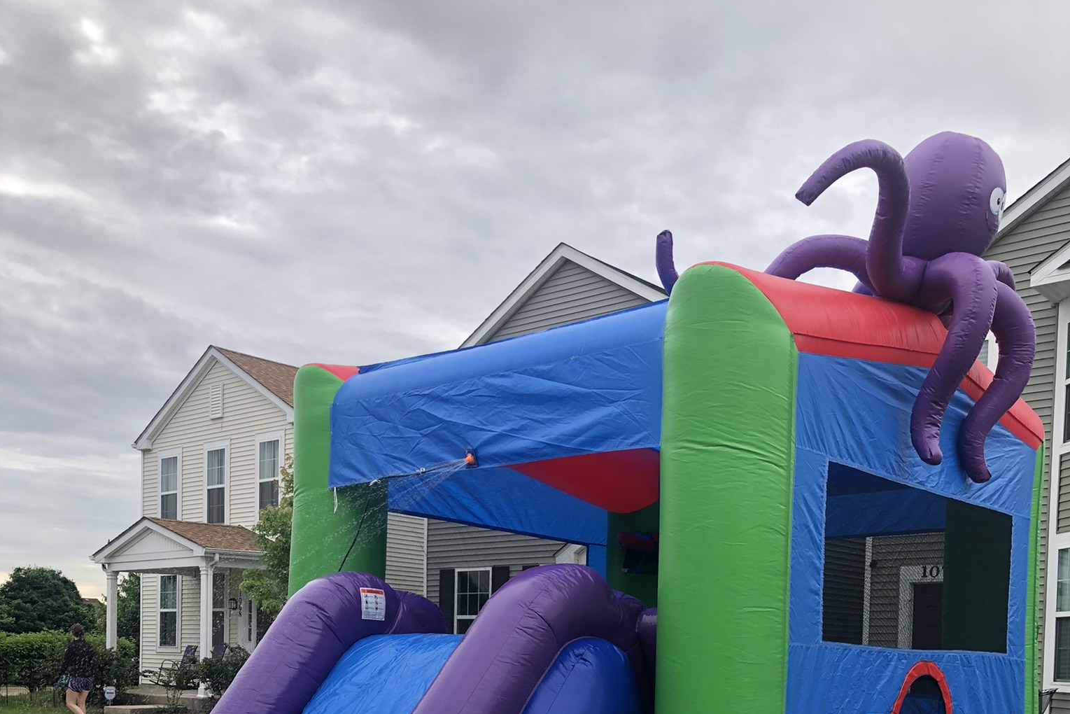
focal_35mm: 39
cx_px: 535
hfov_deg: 49.5
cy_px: 711
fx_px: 1159
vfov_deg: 31.7
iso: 20
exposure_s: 1/695
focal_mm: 3.99
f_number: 1.8
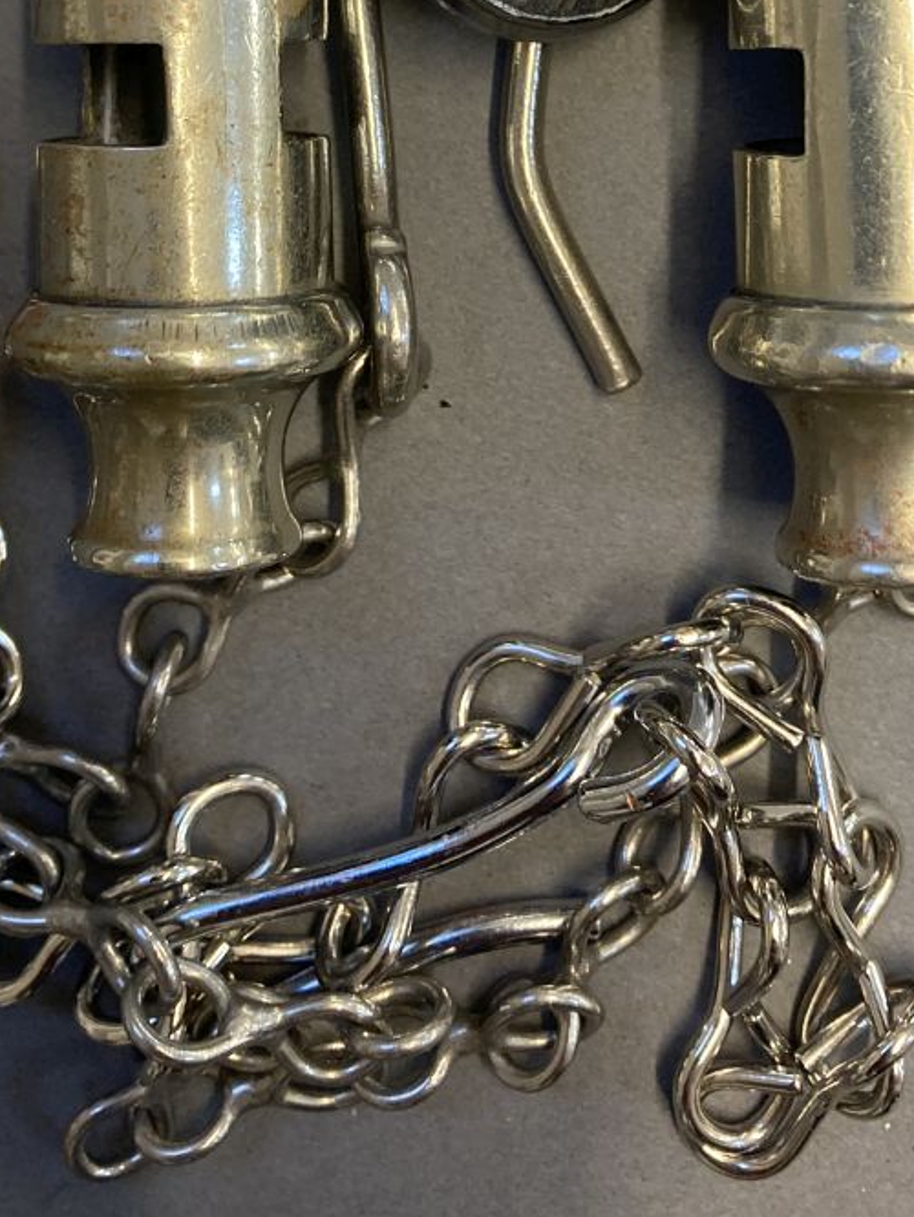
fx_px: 1970
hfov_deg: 26.1
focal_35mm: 56
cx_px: 488
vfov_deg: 32.5
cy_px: 100
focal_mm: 3.99
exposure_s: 1/50
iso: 125
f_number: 1.8
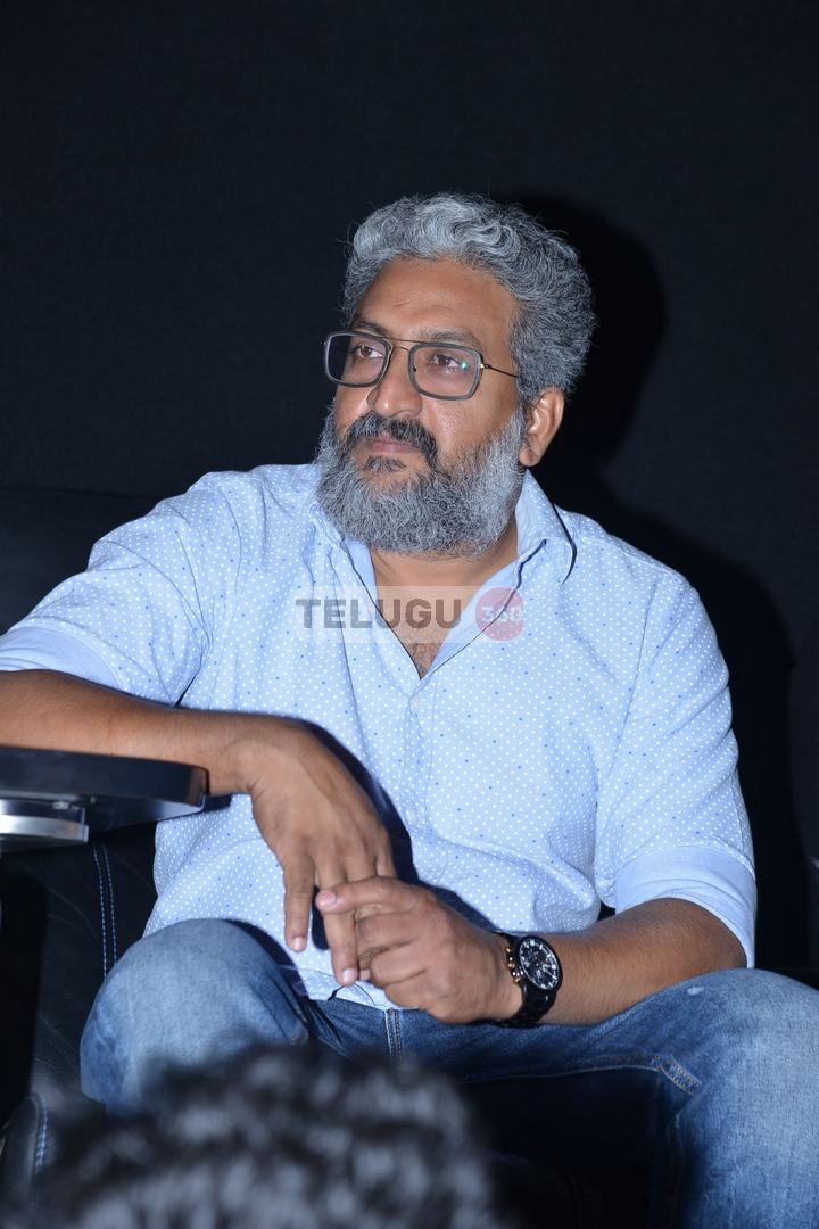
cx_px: 410
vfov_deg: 17.1
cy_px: 614
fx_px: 4095
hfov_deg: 11.4
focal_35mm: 120
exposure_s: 1/125
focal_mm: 120
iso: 500
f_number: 6.3
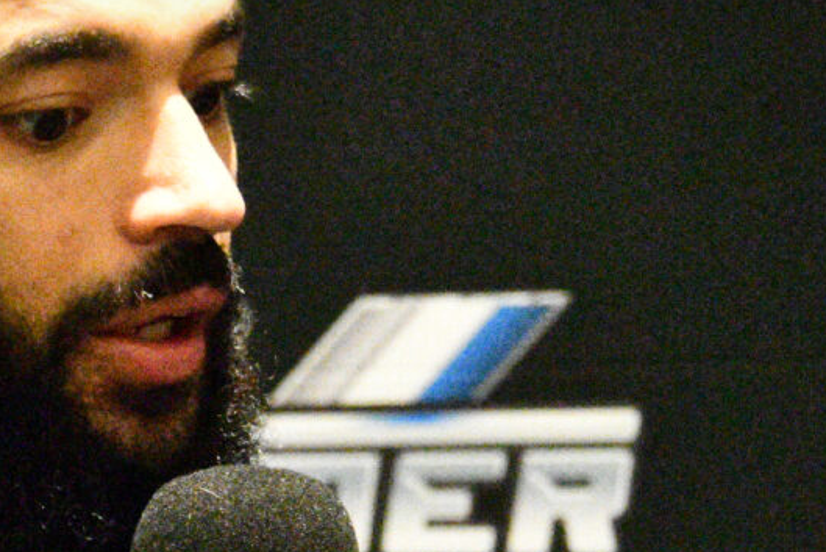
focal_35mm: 531
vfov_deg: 2.6
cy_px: 435
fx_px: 12186
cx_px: -28
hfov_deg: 3.9
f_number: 6.3
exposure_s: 1/125
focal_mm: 122
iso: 51200
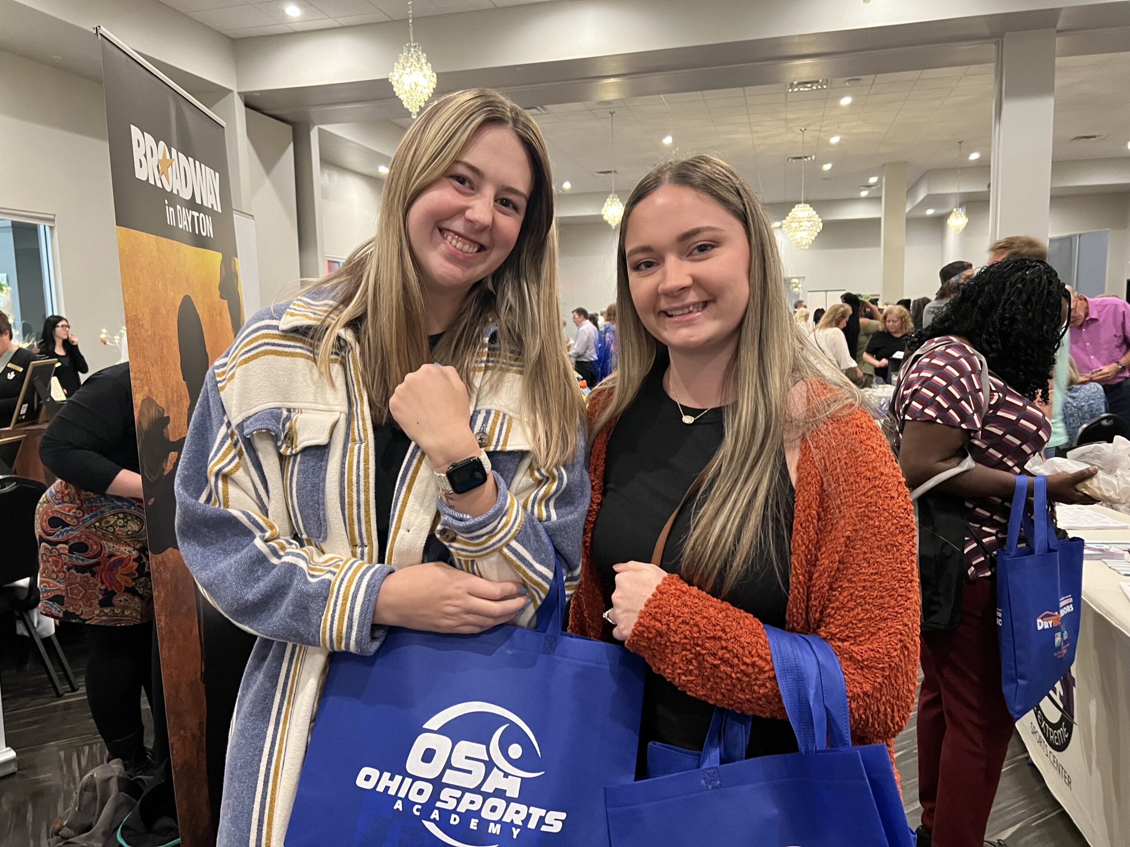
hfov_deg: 67.3
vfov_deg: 53.1
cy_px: 424
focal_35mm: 26
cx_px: 565
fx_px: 849
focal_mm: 5.7
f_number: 1.5
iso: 640
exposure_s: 1/40
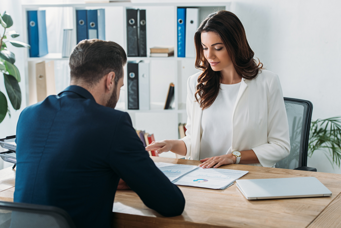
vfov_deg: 16.7
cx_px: 170
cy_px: 114
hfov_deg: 24.8
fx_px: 777
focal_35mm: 82
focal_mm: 82
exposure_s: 1/200
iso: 125
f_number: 4
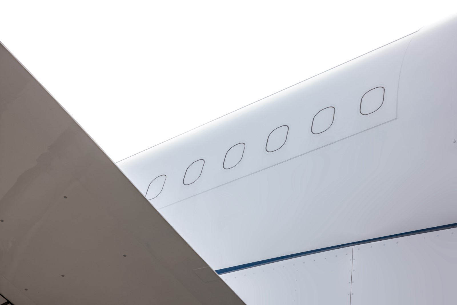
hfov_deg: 28.8
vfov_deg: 19.5
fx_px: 889
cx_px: 228
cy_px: 152
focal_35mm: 70
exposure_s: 1/80
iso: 100
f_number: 8
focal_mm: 70
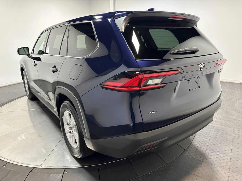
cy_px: 90
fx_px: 168
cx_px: 121
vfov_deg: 56.8
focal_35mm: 24
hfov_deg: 71.6
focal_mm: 6.86
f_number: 1.78
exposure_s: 1/60
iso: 800
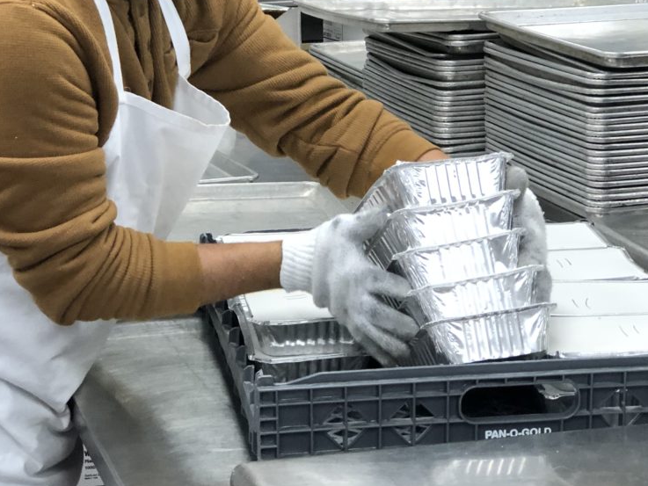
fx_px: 1854
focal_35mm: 99
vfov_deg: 14.9
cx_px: 278
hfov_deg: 19.8
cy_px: 117
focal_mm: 6.6
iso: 80
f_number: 2.8
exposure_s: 1/30
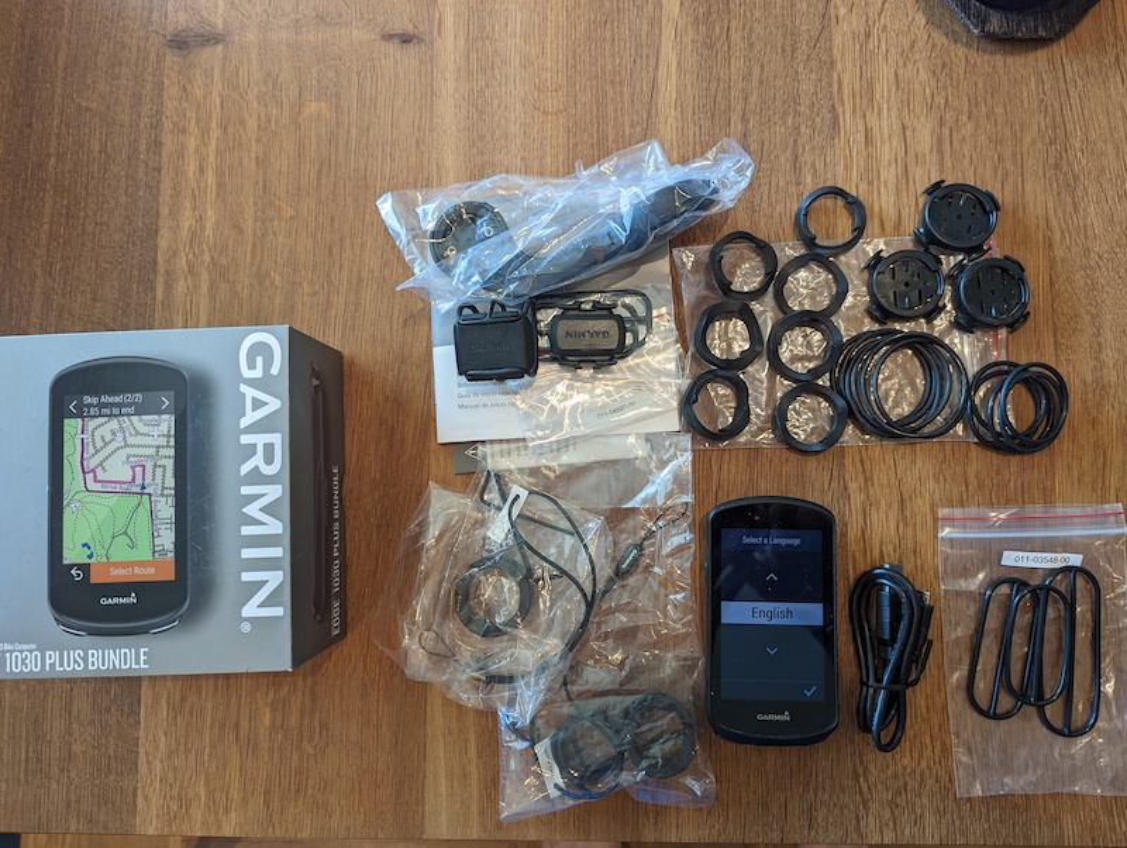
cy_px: 424
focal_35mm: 24
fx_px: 782
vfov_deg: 56.9
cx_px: 564
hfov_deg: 71.5
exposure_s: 1/24
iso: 47
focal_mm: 6.81
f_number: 1.85
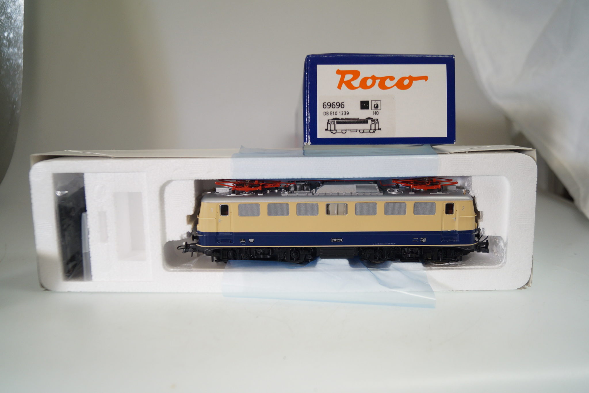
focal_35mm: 33
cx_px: 294
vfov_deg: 40.0
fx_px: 540
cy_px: 196
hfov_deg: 57.2
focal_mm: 22
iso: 320
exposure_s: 1/160
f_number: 4
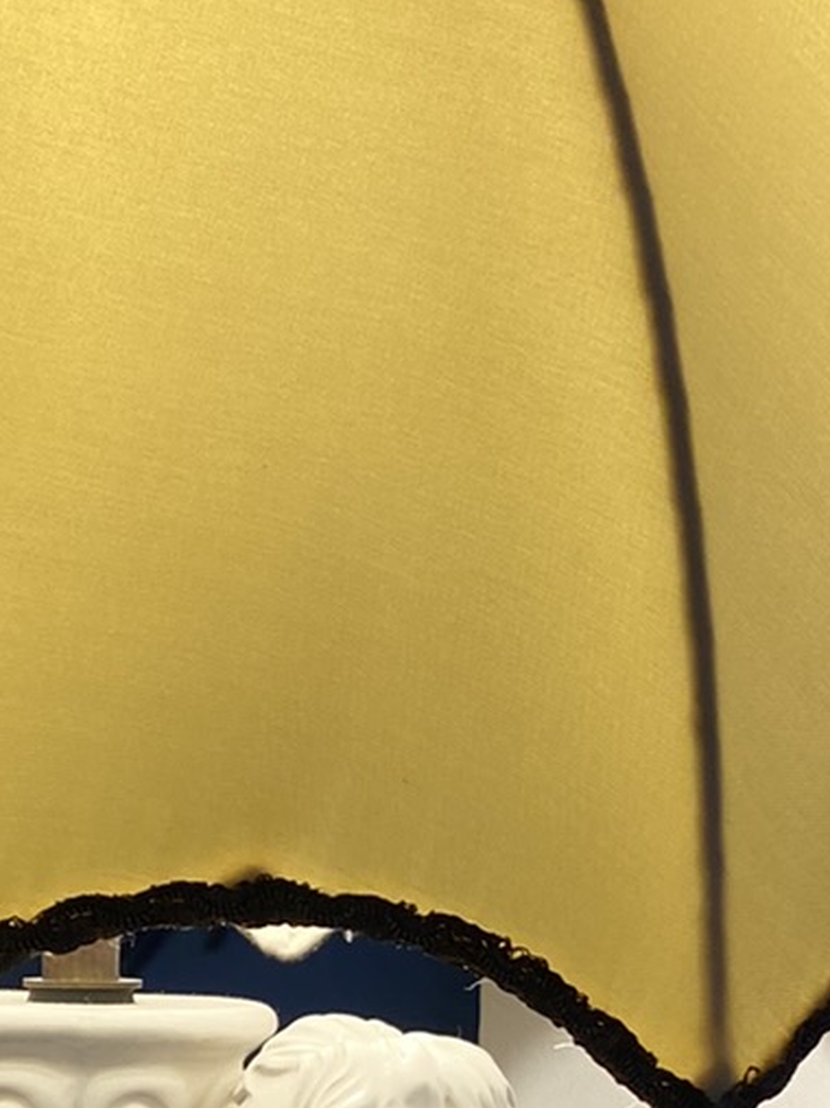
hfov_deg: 14.0
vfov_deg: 17.9
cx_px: 210
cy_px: 1287
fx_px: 3358
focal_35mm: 105
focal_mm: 4.25
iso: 64
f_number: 1.8
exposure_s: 1/107
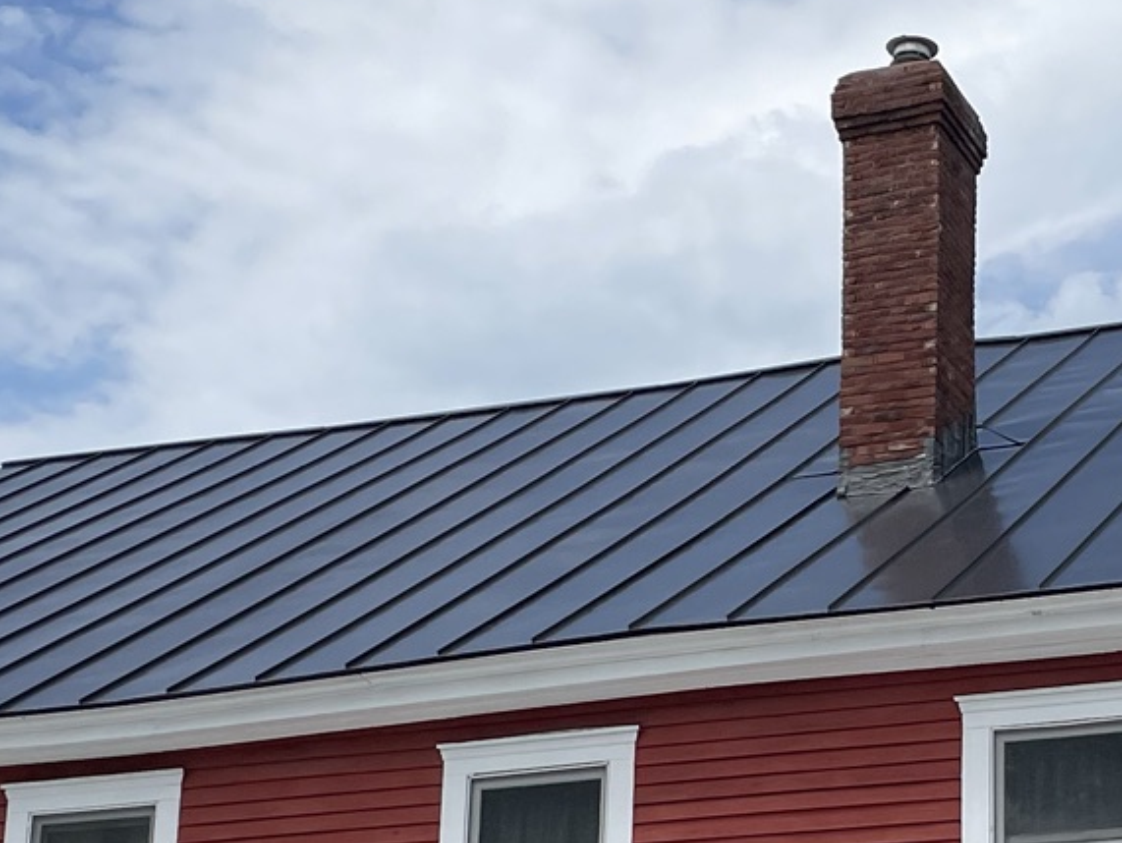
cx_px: 825
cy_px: 941
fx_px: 2951
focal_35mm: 91
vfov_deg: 15.8
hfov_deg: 21.4
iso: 32
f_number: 1.6
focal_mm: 4.2
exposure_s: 1/5291
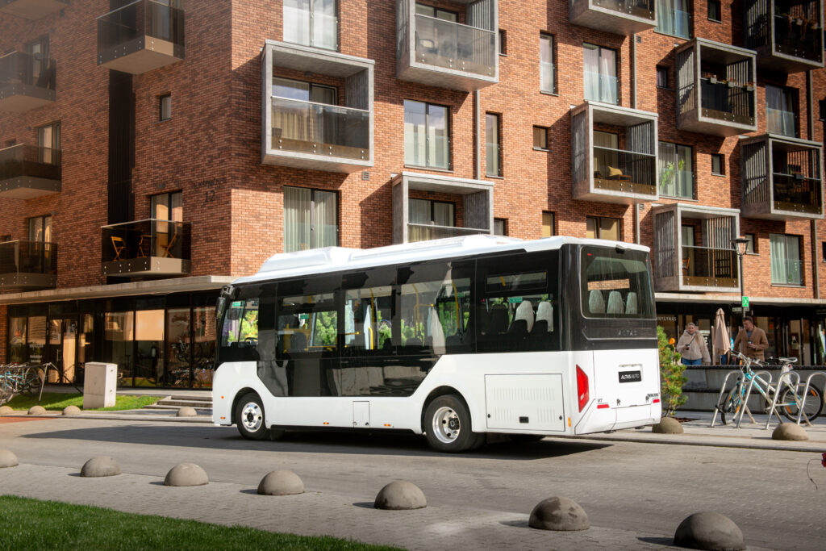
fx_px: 964
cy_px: 276
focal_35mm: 42
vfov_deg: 31.9
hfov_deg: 46.4
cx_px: 413
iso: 160
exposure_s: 1/250
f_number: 5.6
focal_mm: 42
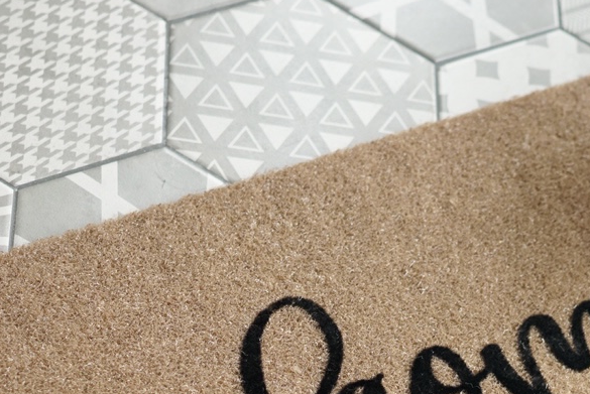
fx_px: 2493
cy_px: 369
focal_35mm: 152
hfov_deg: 13.5
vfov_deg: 9.0
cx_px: 377
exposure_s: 1/2500
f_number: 2.2
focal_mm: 55
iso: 1000
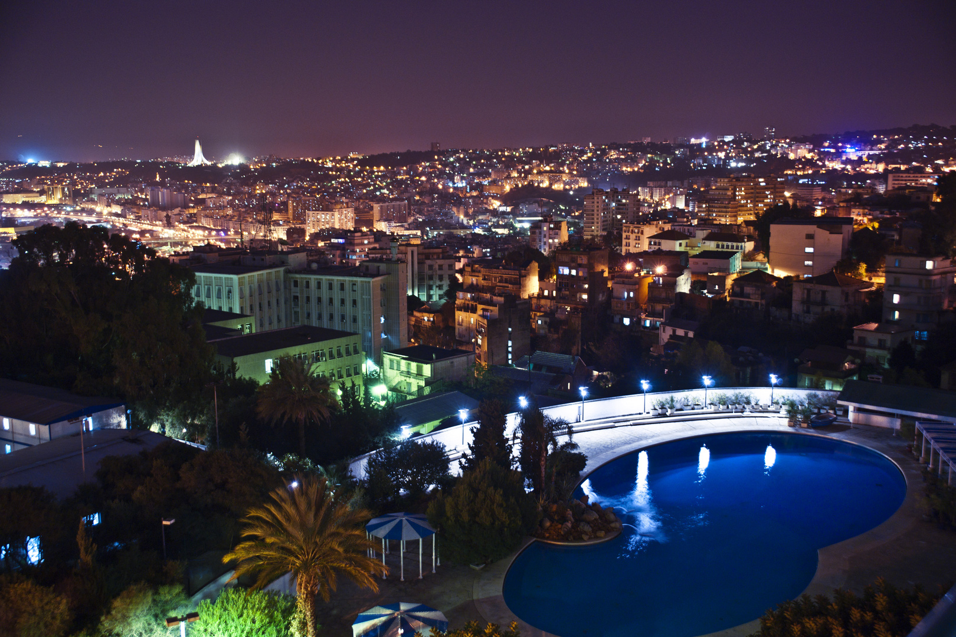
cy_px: 318
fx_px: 929
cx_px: 478
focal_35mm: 35
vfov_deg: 37.9
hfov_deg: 54.4
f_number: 5
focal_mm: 35
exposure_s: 2
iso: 400
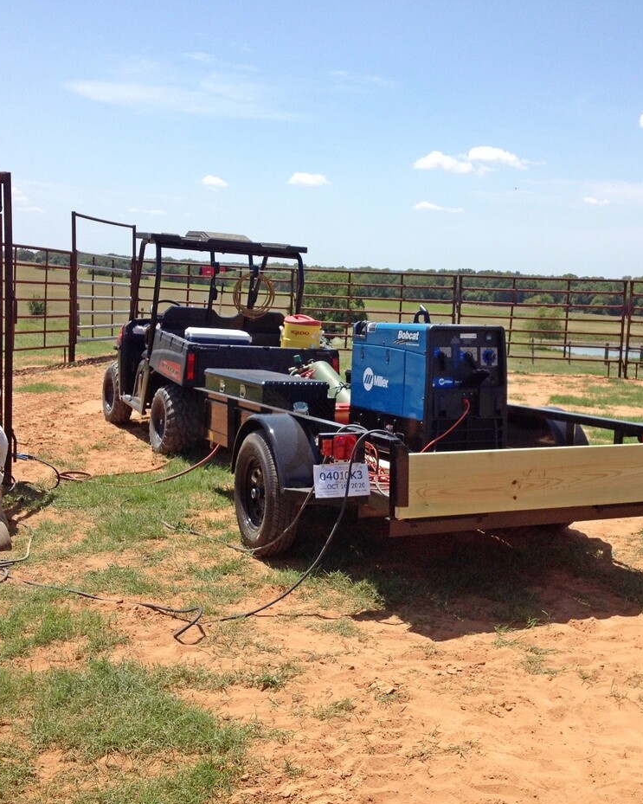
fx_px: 1094
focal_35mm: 46
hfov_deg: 32.6
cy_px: 404
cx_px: 389
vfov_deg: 40.3
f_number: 2.4
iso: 50
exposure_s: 1/1577
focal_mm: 4.28
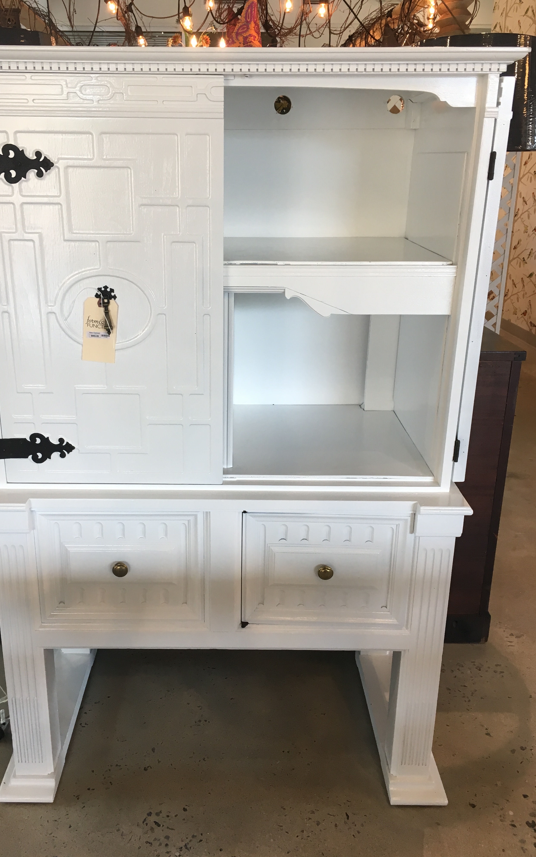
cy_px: 425
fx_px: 724
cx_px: 233
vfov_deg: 61.2
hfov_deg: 40.5
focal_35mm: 31
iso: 50
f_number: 2.2
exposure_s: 1/30
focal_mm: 4.15
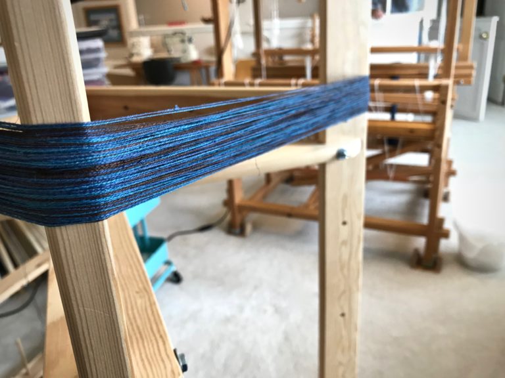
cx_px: 252
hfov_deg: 63.4
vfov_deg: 49.7
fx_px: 408
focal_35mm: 28
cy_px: 189
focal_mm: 3.99
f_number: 1.8
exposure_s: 1/24
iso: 40
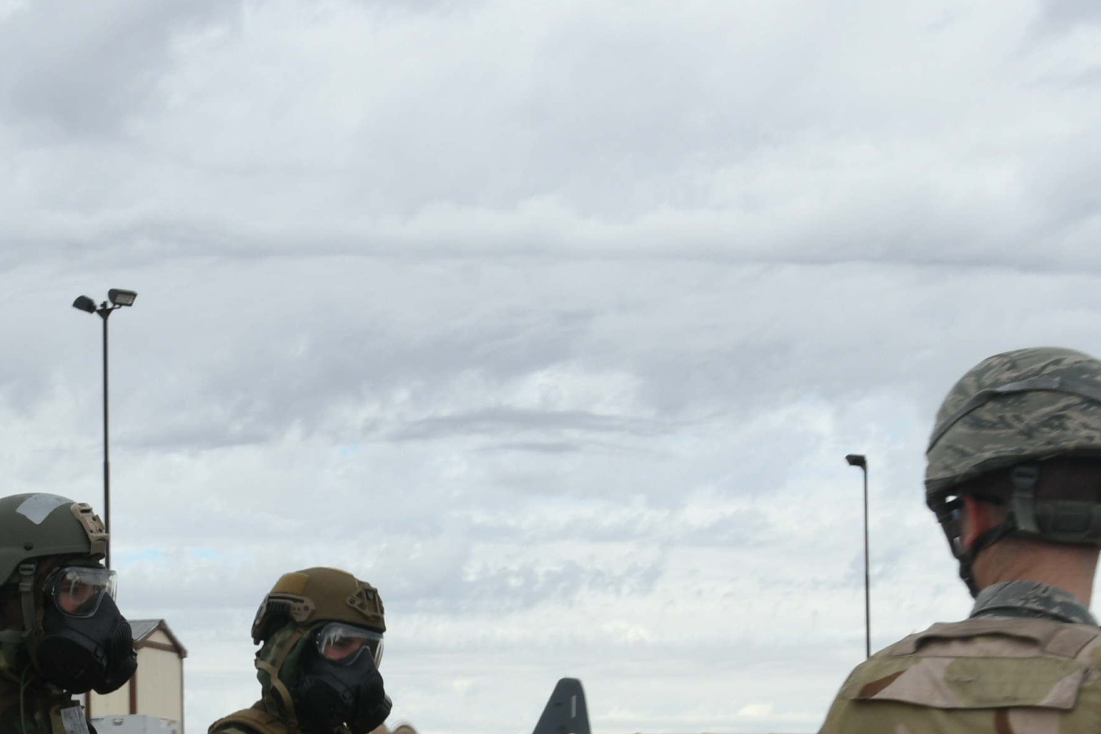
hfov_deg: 20.8
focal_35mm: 96
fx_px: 2942
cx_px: 124
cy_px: 778
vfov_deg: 14.0
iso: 250
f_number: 13
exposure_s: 1/125
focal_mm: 27
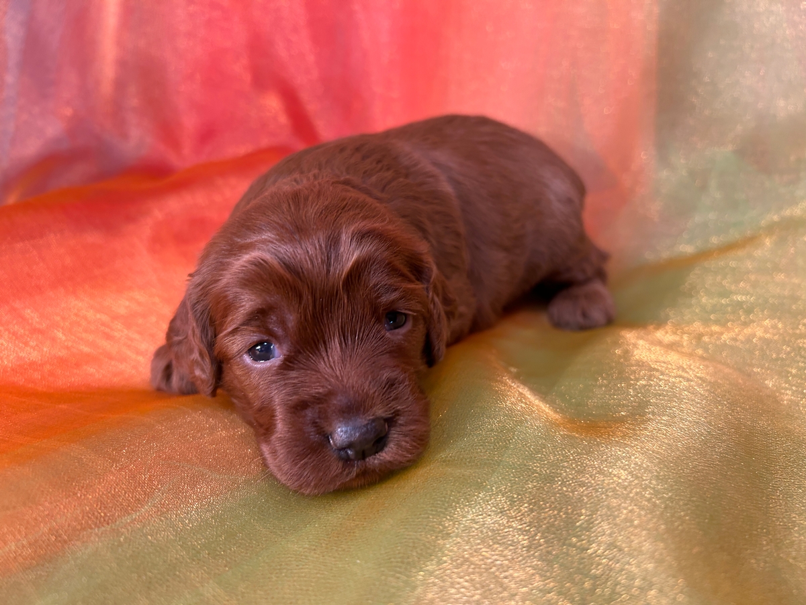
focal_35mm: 26
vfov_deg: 53.1
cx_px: 403
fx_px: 605
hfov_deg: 67.3
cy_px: 302
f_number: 1.5
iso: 100
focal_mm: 5.7
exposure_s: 1/120
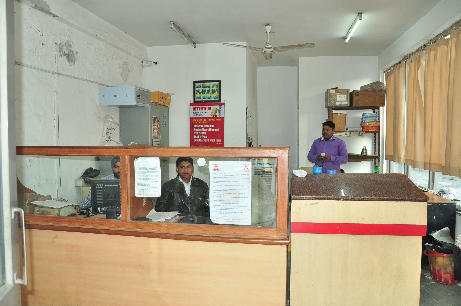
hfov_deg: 67.4
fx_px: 345
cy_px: 153
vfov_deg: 47.8
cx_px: 230
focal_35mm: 27
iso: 500
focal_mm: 18
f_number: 4.5
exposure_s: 1/125
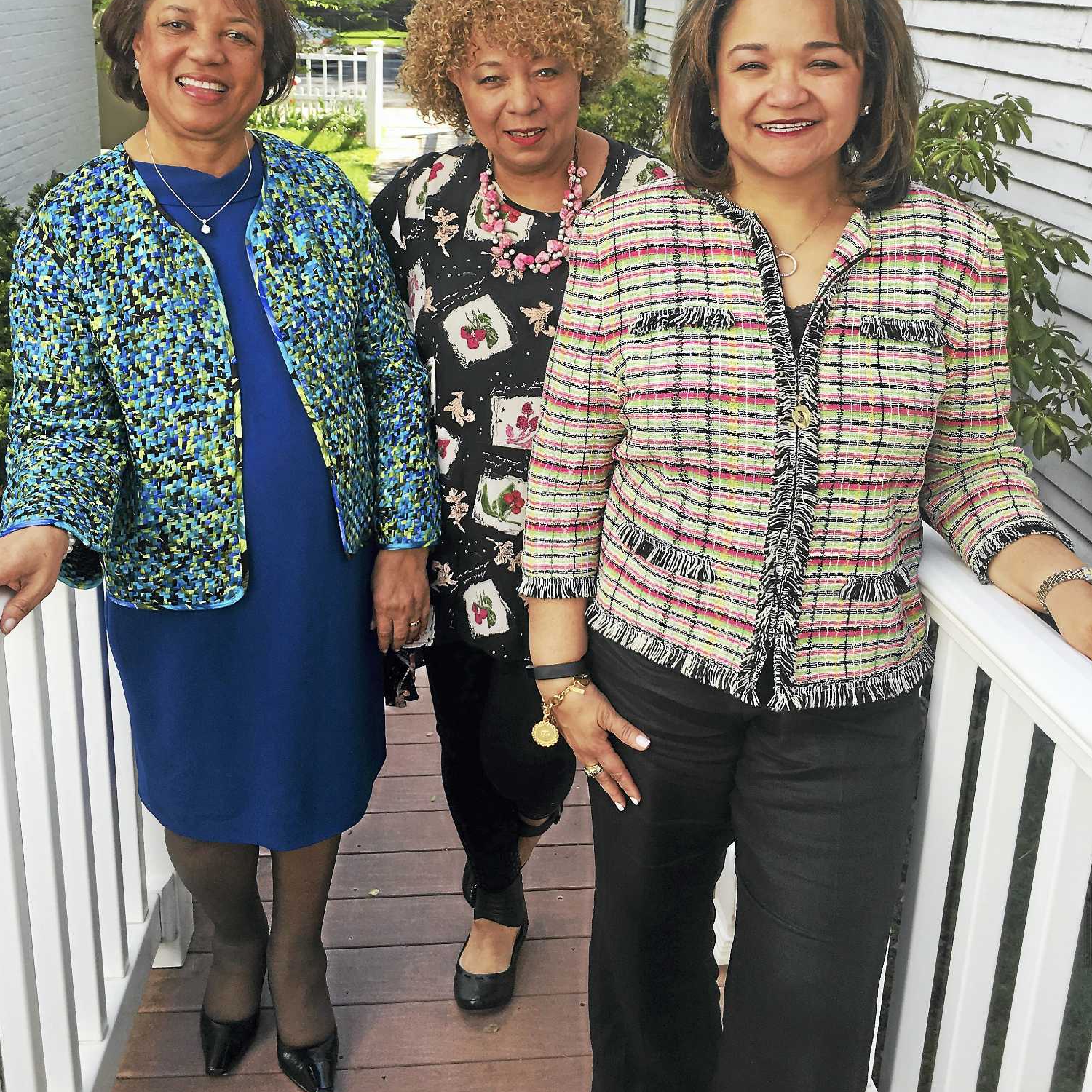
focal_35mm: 35
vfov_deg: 46.4
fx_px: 1249
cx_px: 534
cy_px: 353
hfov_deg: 47.2
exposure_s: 1/297
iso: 25
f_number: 2.2
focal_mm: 4.15
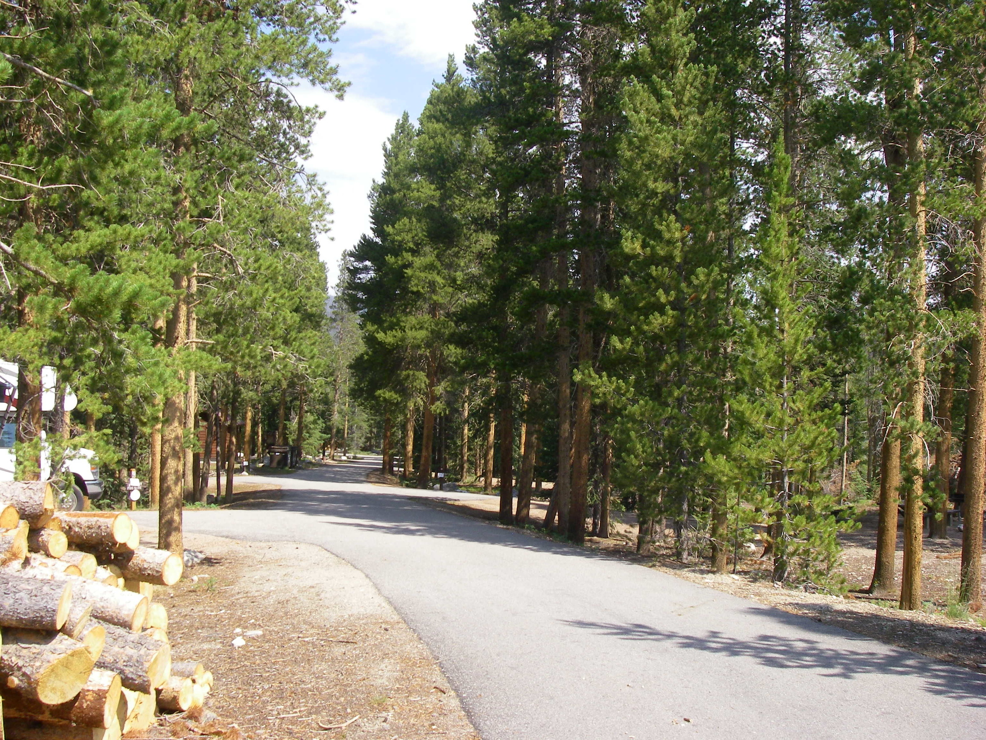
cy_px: 370
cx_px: 493
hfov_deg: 49.0
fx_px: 1082
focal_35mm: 38
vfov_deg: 37.7
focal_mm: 6.3
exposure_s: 1/125
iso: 64
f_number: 6.6
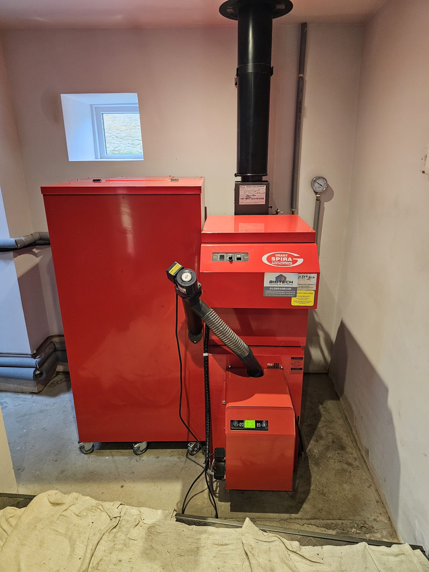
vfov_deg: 73.9
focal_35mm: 23
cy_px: 286
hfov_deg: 58.9
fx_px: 380
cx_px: 214
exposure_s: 1/100
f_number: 1.7
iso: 800
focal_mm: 6.3
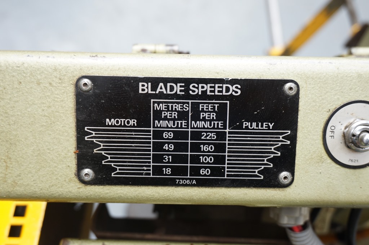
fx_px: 369
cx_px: 184
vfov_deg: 36.8
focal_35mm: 36
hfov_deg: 53.2
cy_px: 122
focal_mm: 24
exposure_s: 1/60
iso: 250
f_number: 4.5
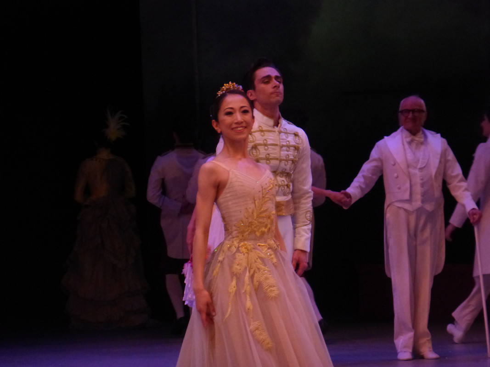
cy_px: 184
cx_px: 245
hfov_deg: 7.5
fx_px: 3751
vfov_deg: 5.6
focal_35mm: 265
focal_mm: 47.3
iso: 800
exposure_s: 1/125
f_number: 5.8
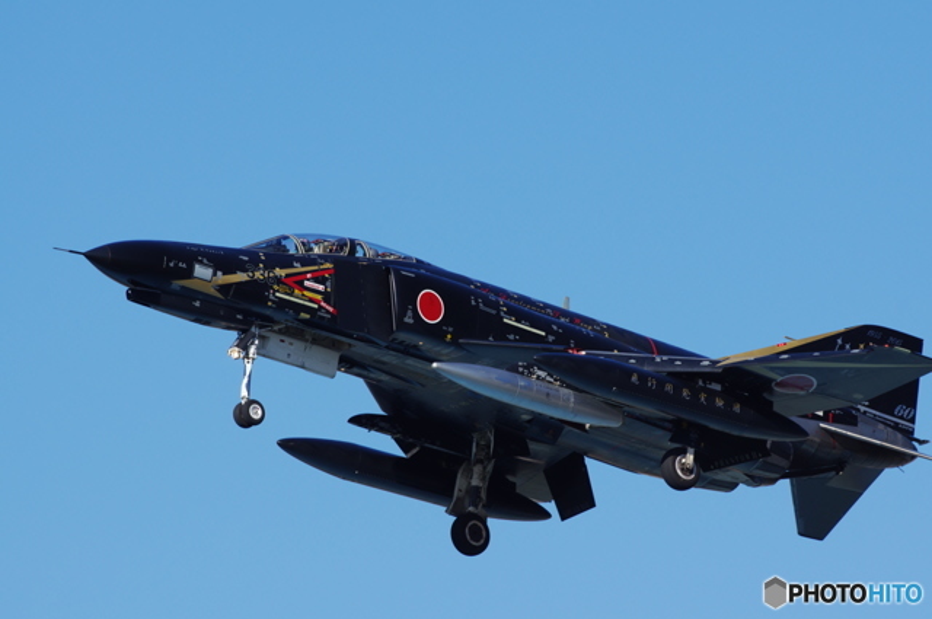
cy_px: 310
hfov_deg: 4.6
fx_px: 11635
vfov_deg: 3.0
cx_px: 466
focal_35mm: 450
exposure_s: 1/500
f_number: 7.1
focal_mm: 300
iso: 320
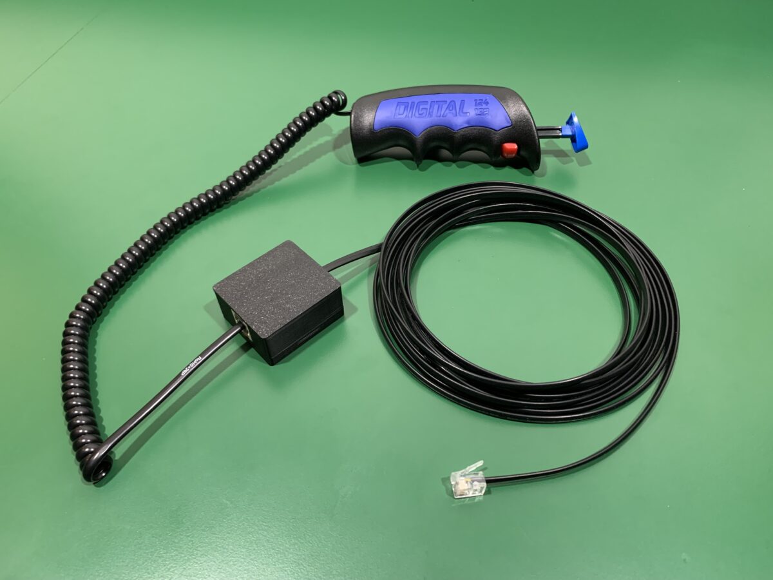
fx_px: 581
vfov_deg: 53.1
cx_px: 386
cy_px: 290
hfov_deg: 67.3
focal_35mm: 26
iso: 250
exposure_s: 1/60
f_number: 1.8
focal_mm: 4.25
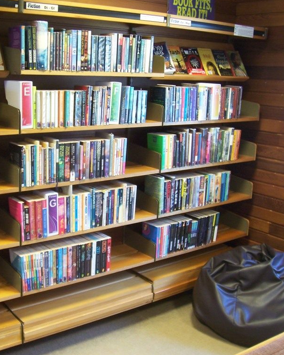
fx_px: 473
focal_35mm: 45
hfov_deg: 33.0
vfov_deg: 41.2
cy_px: 175
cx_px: 87
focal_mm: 5.6
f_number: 2.7
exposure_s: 1/15
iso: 160
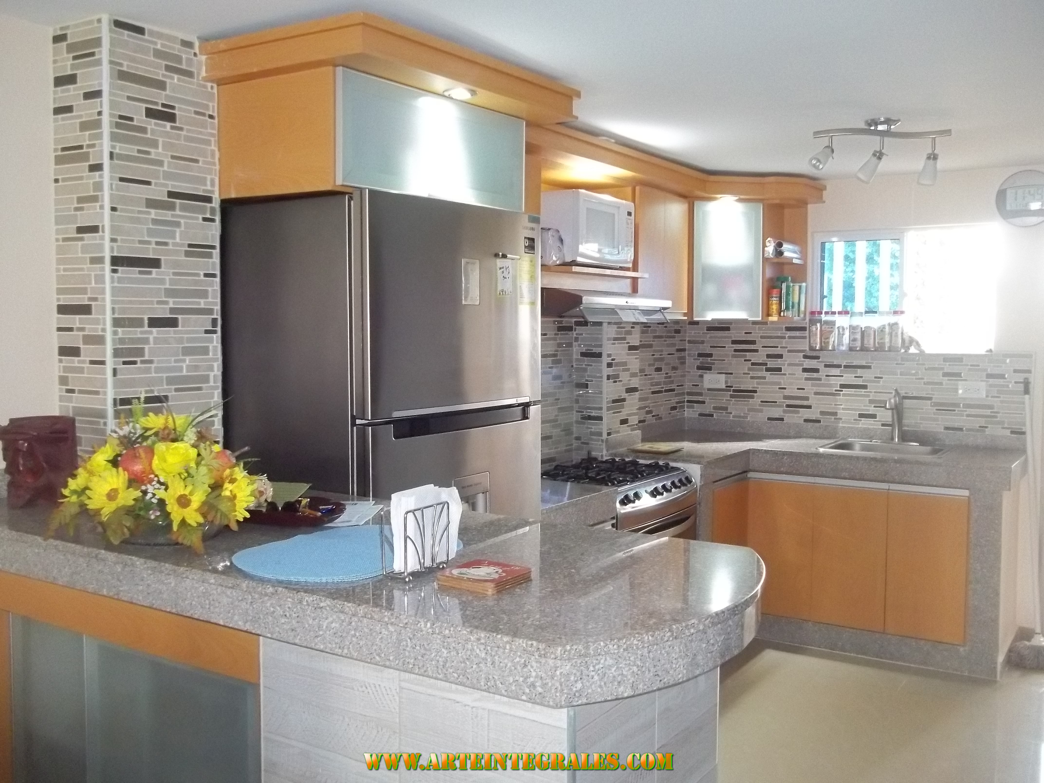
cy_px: 392
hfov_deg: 56.8
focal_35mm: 32
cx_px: 522
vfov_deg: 44.2
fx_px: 965
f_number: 2.9
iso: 400
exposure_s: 1/40
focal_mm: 5.7
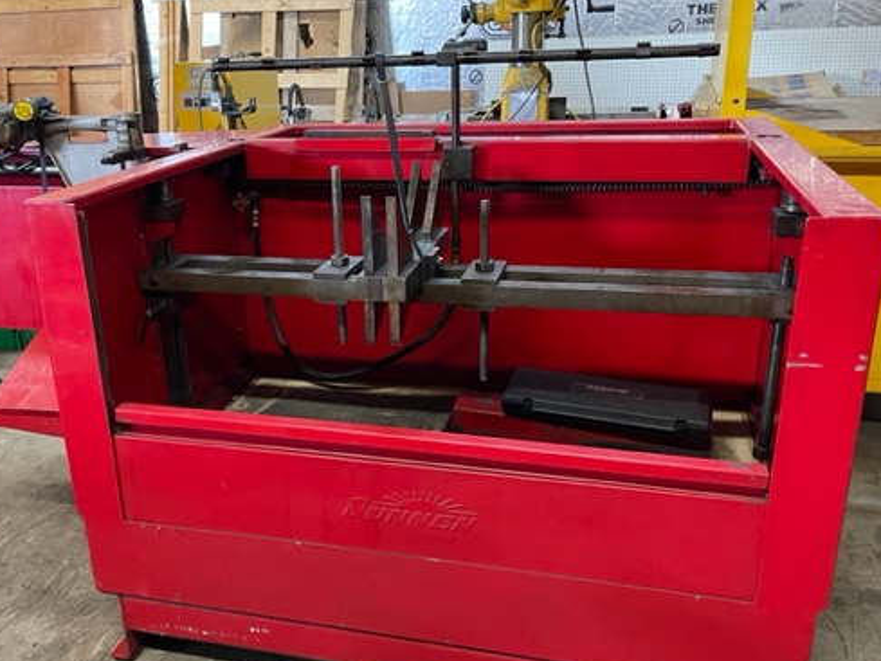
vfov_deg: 41.8
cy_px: 328
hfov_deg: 53.7
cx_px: 377
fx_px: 866
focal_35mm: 34
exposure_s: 1/60
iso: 400
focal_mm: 5.1
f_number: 1.6
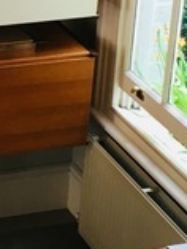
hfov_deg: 9.5
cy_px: 32
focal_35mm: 152
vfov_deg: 12.9
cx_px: -90
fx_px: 1093
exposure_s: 1/33
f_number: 2.2
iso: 100
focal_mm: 4.15
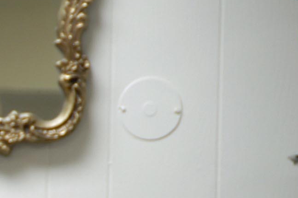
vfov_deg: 1.6
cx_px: -346
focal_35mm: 837
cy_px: 365
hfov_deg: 2.5
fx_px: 6921
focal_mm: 120
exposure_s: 1/8
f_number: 5.6
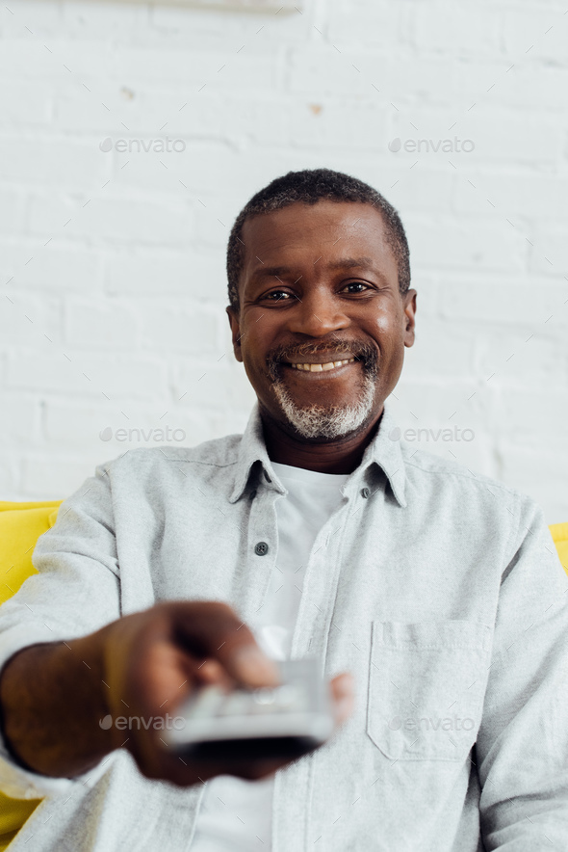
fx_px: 1182
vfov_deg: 39.6
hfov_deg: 27.0
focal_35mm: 50
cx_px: 284
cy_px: 426
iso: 640
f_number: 3.5
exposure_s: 1/160
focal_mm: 50
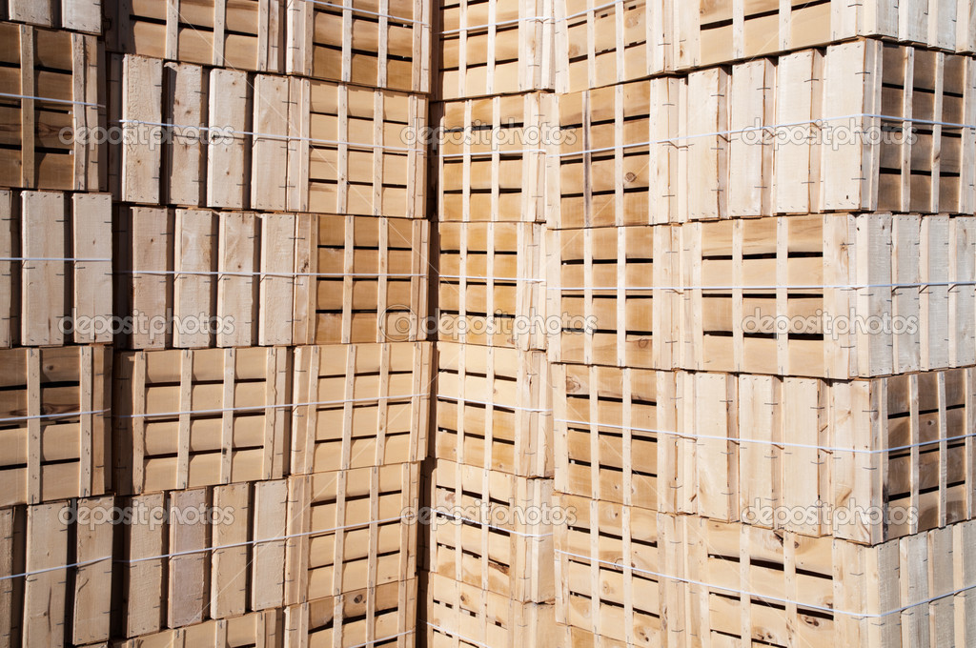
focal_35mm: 45
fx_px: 1218
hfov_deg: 43.7
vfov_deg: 29.8
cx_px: 488
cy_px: 324
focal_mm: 30
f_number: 10
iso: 200
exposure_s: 1/400
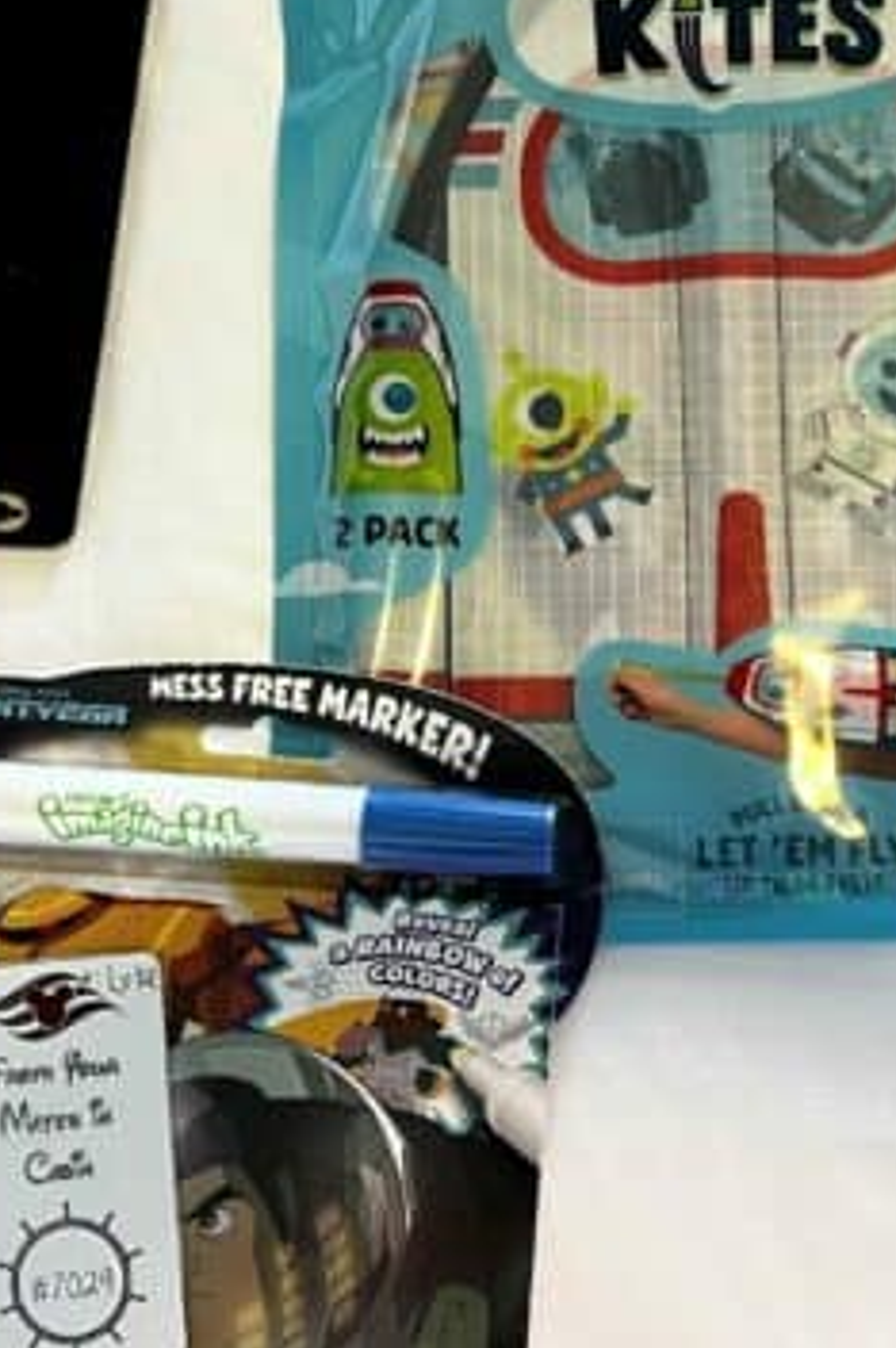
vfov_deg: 35.6
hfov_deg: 24.0
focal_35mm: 56
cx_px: 605
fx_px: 2095
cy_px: 571
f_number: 1.5
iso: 125
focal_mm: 5.7
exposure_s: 1/60
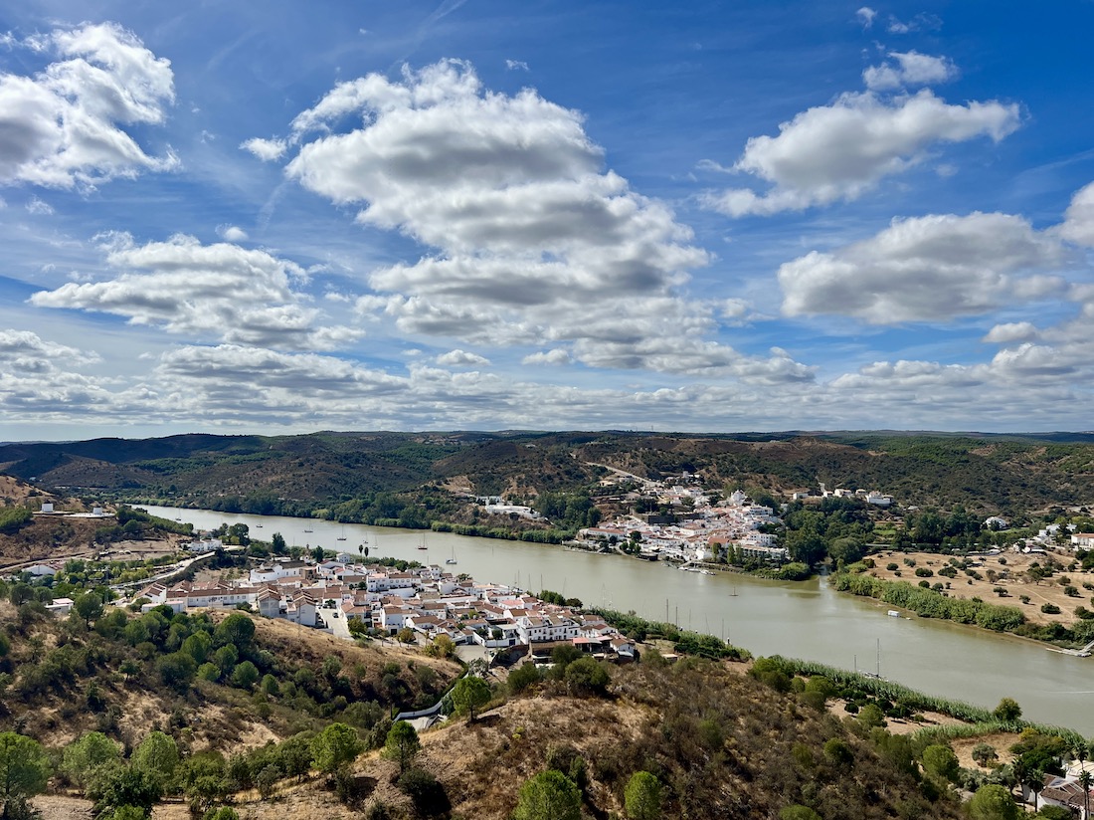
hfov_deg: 67.3
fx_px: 821
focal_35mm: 26
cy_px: 410
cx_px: 547
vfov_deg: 53.0
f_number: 1.5
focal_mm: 5.7
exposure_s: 1/11364
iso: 50
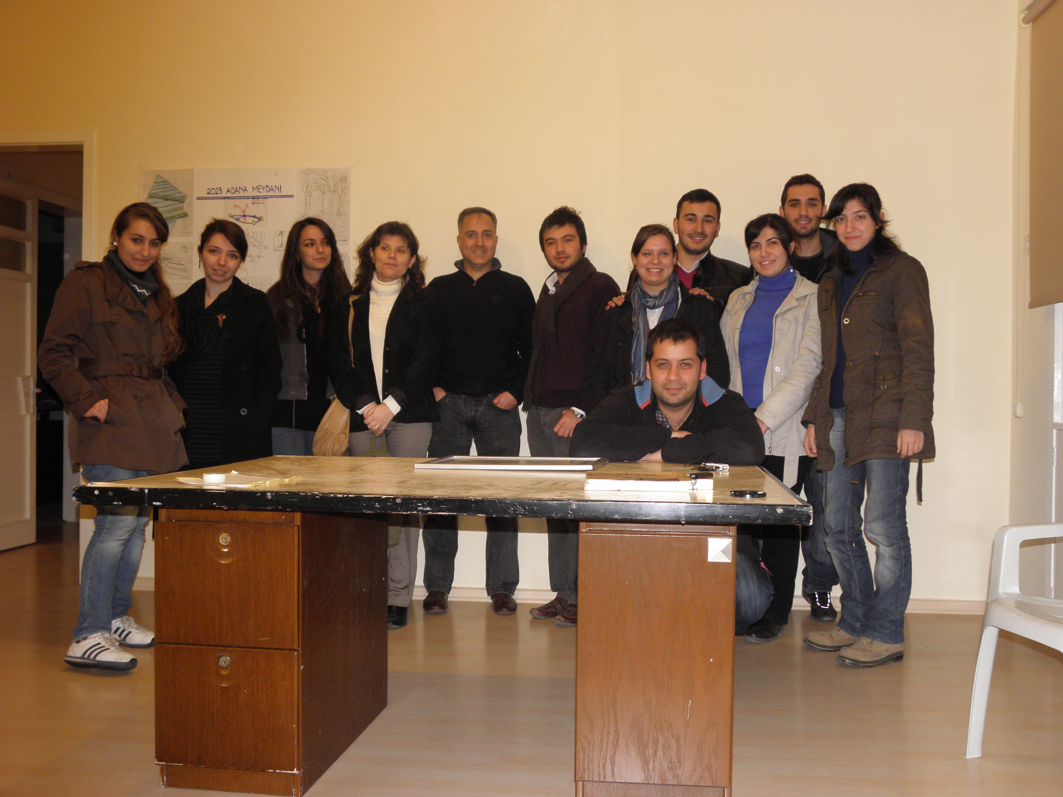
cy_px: 398
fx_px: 1013
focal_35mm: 33
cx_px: 532
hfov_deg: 55.4
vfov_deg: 42.9
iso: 160
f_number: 3
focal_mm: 5.9
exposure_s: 1/30
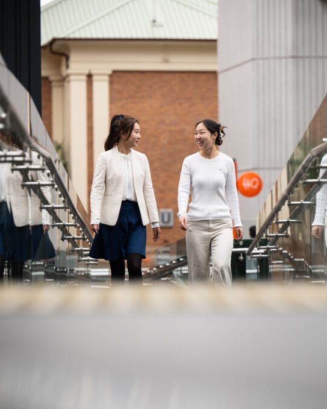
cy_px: 204
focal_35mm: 170
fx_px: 2055
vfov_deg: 11.3
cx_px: 222
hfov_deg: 9.1
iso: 110
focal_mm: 120
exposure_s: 1/800
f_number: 3.2
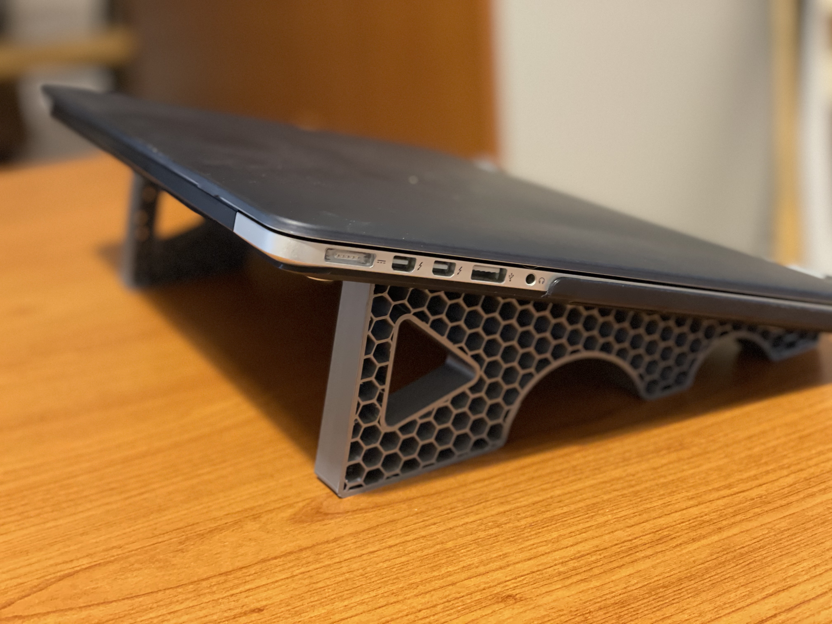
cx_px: 416
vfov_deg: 28.0
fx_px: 1250
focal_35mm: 52
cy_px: 312
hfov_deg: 36.8
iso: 500
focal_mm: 6
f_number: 2
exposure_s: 1/17
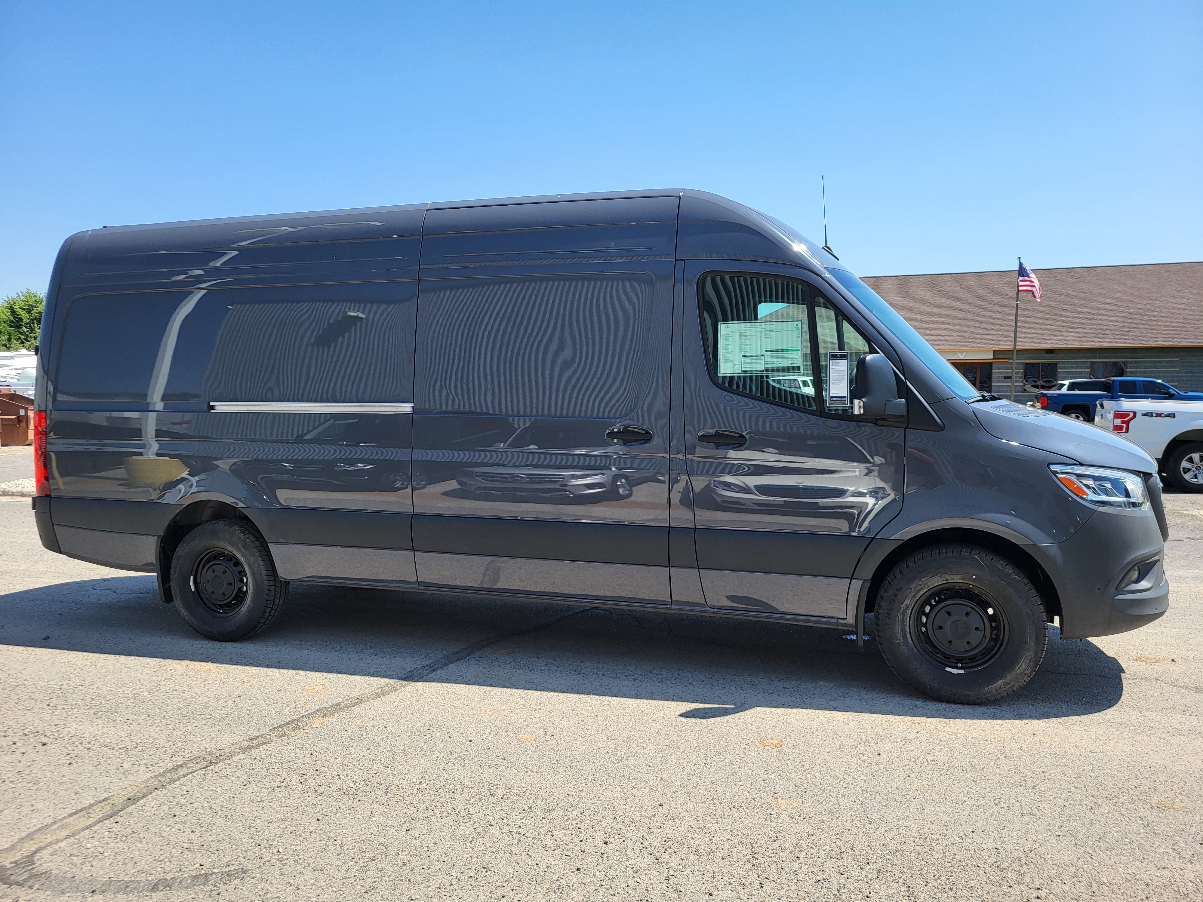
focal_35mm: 26
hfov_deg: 67.3
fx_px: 904
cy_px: 451
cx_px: 602
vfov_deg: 53.1
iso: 40
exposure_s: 1/1453
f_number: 1.8
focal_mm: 5.4
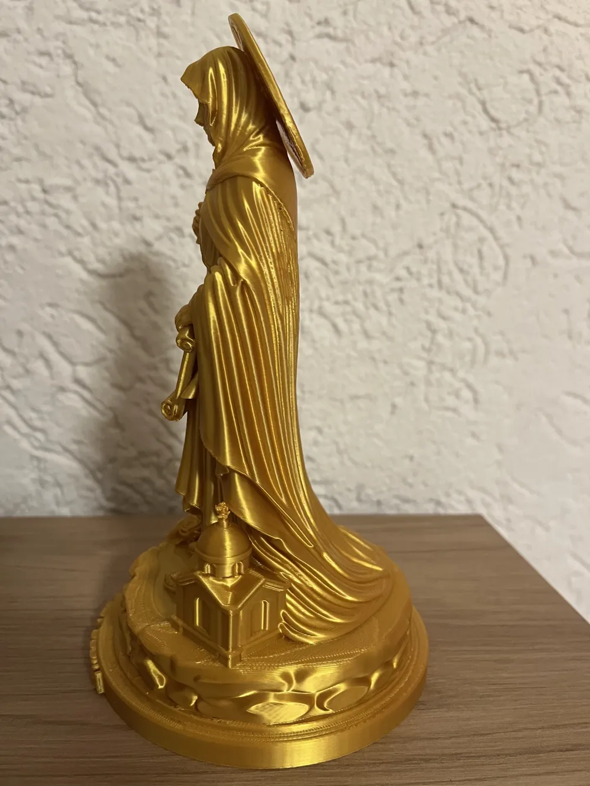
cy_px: 393
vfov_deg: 67.3
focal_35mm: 26
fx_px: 591
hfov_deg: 53.1
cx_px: 295
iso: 400
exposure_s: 1/33
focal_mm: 5.1
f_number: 1.6
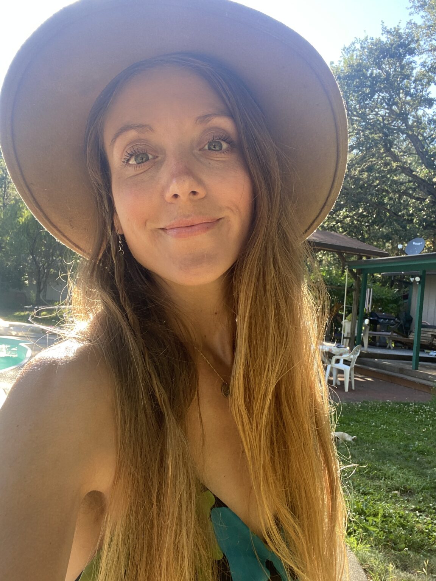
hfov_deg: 46.8
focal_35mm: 30
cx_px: 218
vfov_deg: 60.0
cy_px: 290
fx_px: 504
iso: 40
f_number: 2.2
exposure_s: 1/122
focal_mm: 2.71
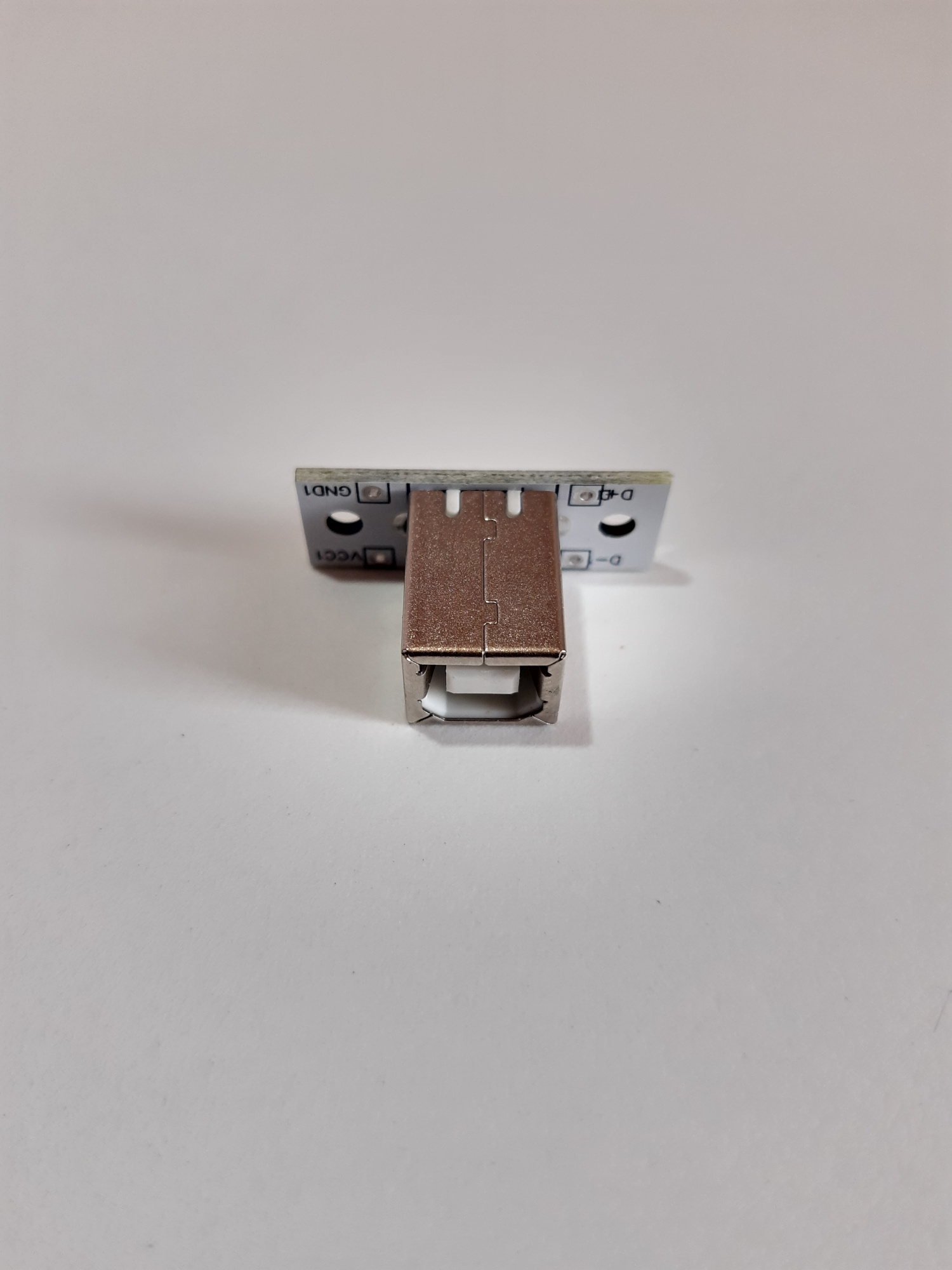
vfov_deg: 67.3
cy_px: 635
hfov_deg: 53.1
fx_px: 953
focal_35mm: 26
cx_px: 476
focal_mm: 4.75
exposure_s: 1/100
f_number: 1.7
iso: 53
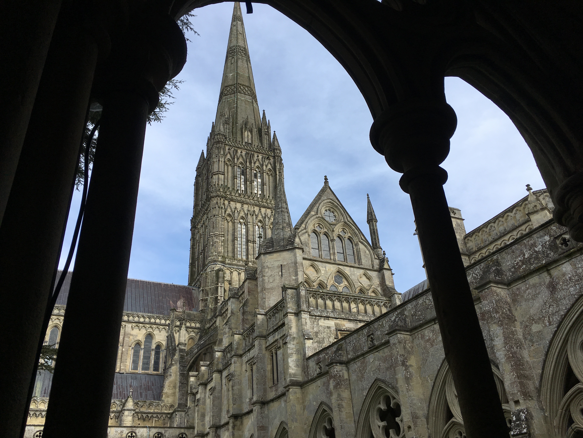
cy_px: 219
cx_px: 292
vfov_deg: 48.2
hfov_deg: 61.7
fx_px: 488
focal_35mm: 29
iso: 25
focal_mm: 4.15
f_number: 2.2
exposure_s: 1/1221
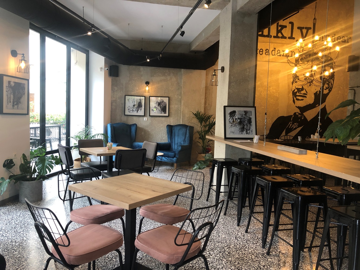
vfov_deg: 49.8
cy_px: 135
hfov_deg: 63.4
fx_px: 291
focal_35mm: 28
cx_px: 180
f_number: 1.8
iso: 40
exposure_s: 1/17
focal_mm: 3.99
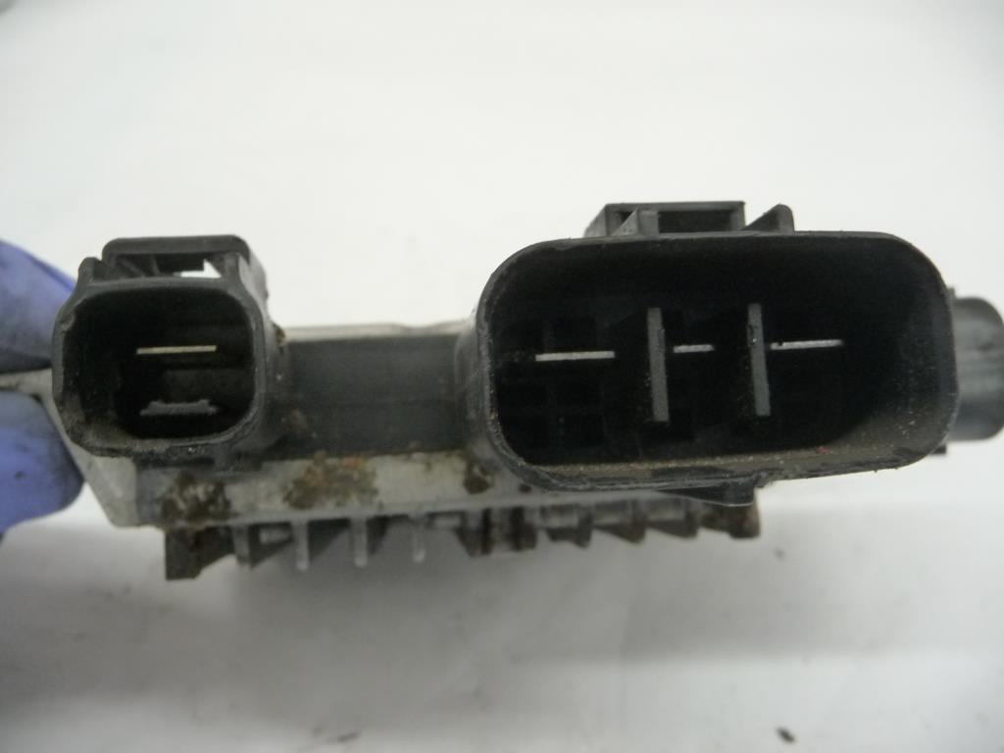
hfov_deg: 63.4
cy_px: 376
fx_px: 812
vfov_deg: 49.7
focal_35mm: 28
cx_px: 502
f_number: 3.3
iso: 400
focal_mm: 4.7
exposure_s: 1/30
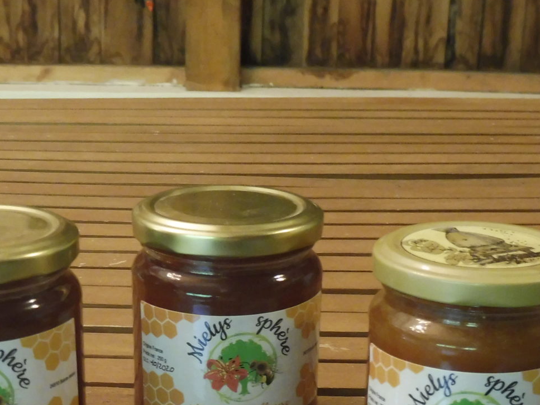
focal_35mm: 72
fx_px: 1123
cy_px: 349
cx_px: 238
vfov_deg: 20.1
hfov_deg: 27.0
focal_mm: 6.1
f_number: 3.7
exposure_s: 1/8
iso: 500
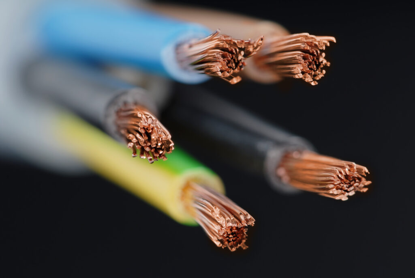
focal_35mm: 158
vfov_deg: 8.7
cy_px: 139
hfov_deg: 13.0
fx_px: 1817
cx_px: 208
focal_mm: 105
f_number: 13
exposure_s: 1/250
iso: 100
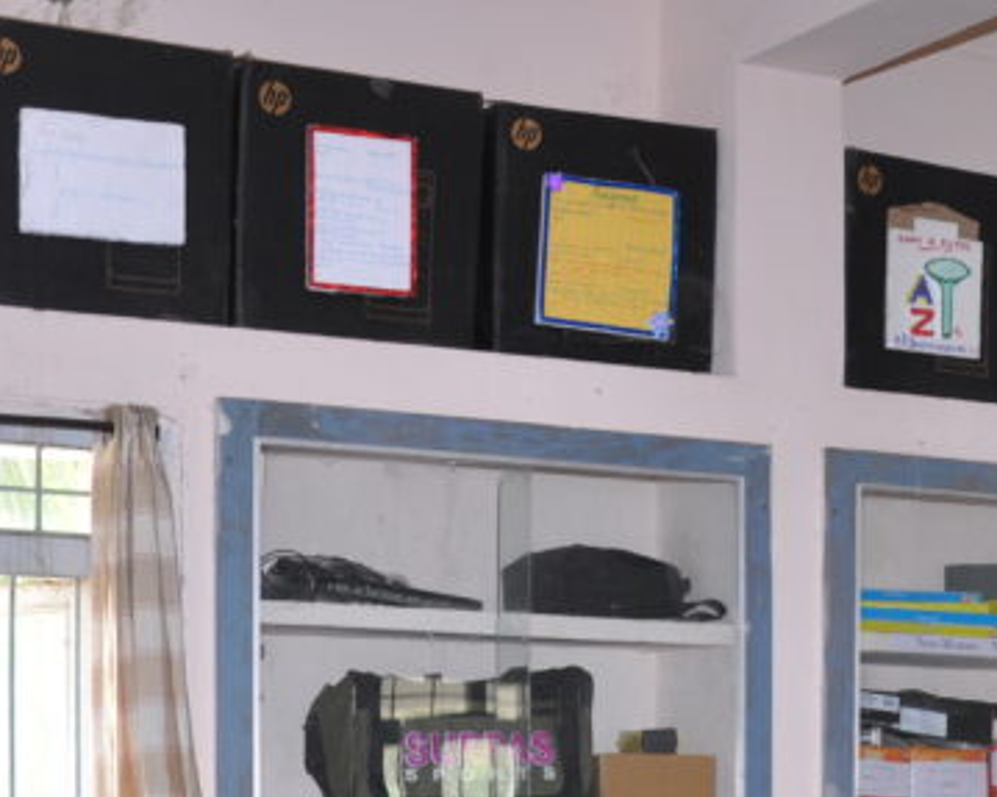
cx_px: 722
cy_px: 830
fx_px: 2488
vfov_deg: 17.7
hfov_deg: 22.5
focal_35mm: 84
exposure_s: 1/15
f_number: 3.8
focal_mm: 21
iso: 250
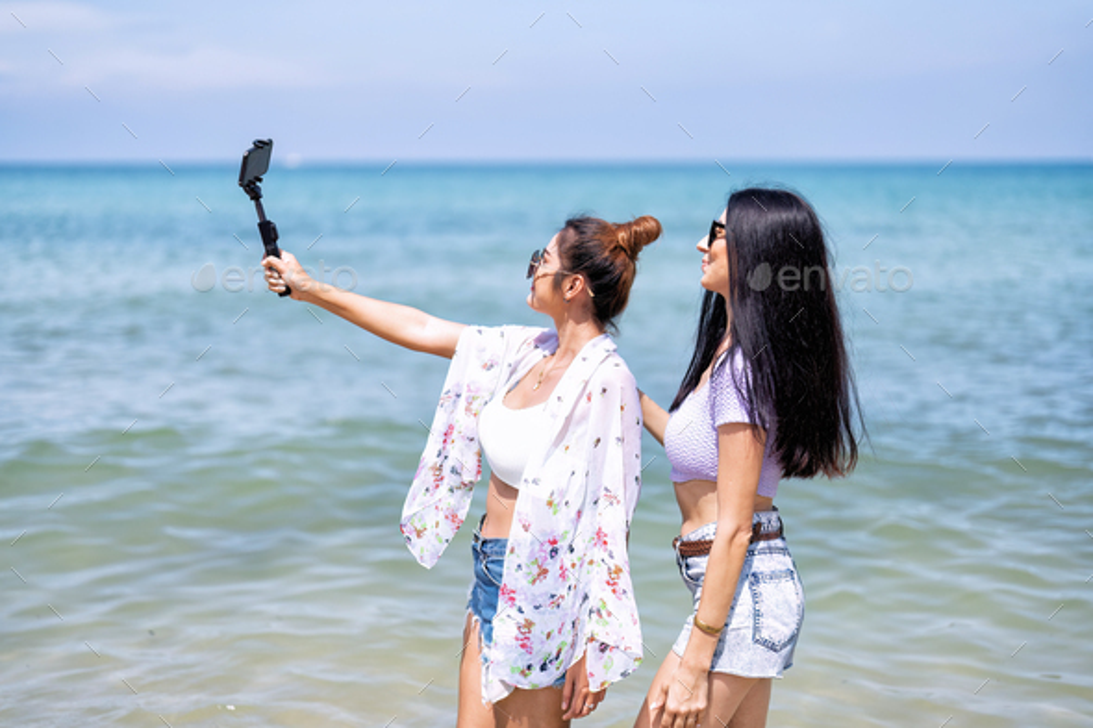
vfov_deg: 27.0
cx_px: 546
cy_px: 364
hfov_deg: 39.6
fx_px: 1518
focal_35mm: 50
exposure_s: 1/8000
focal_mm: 50
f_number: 1.2
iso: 100
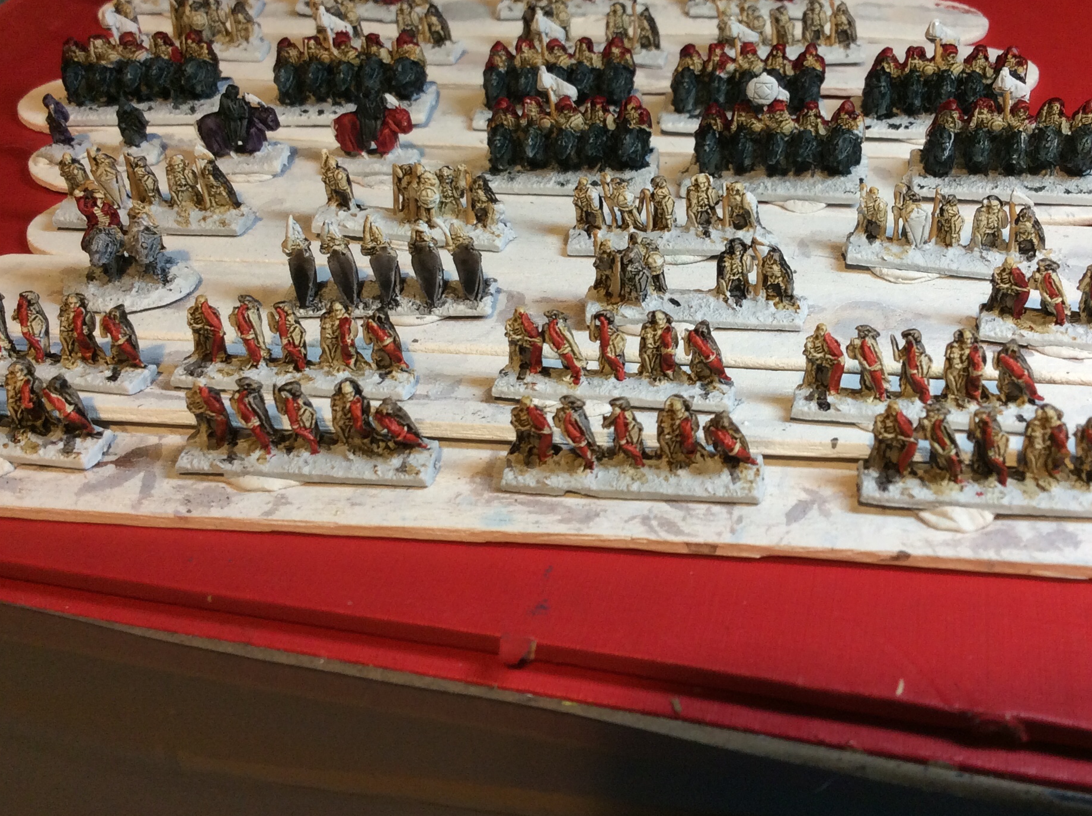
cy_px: 257
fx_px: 1418
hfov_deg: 42.0
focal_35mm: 45
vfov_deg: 31.8
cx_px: 617
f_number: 2.4
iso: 50
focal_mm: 3.3
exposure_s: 1/25
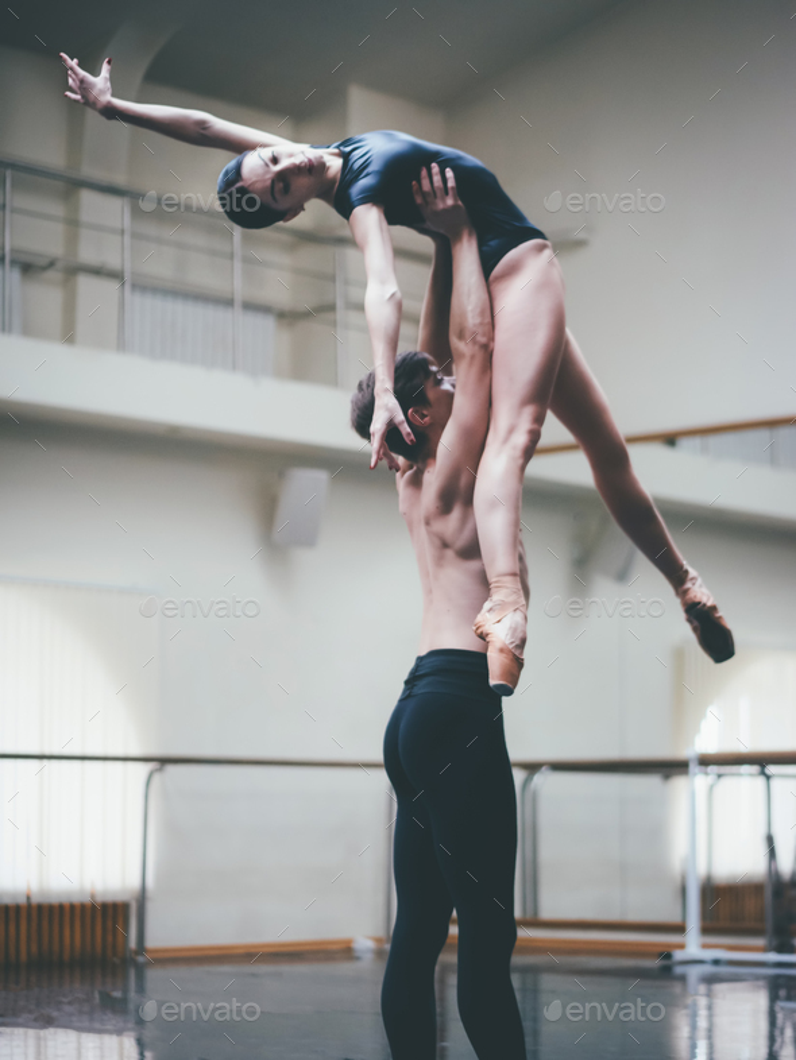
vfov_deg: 22.8
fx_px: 2635
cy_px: 530
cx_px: 398
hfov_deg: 17.2
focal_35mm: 86
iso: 800
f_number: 1.7
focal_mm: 43
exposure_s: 1/500
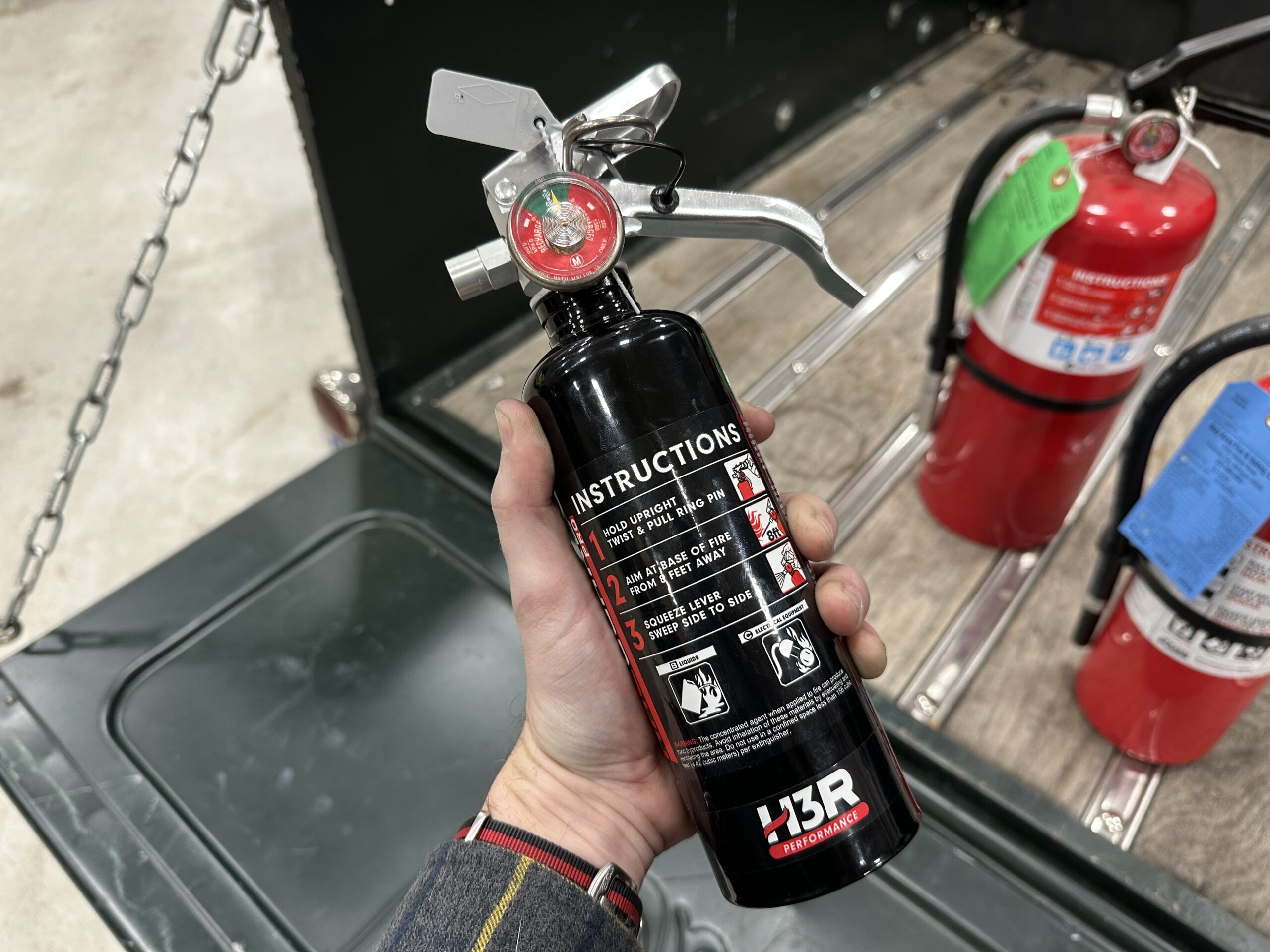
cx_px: 635
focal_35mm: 24
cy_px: 476
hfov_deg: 71.6
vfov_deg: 56.8
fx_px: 881
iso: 125
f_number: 1.78
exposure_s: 1/120
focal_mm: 6.86
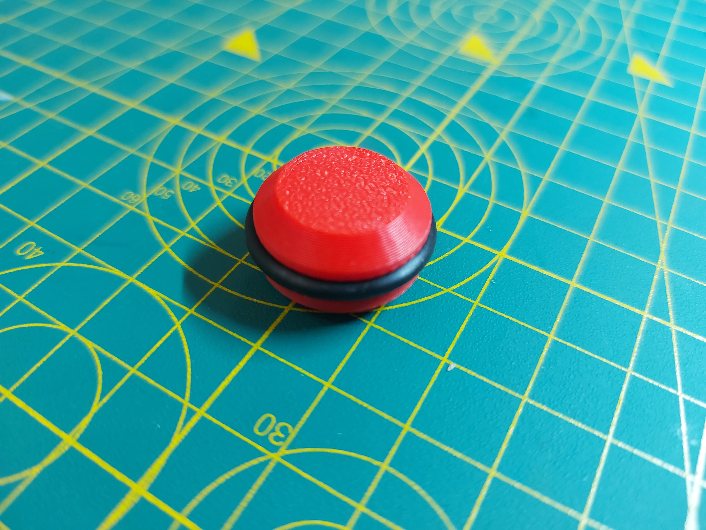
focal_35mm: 24
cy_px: 265
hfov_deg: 71.6
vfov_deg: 56.8
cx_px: 353
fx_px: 489
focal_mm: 5.23
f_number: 1.8
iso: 200
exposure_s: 1/50
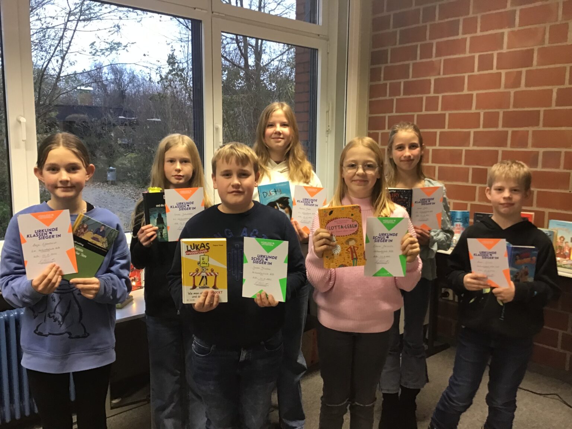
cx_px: 286
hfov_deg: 58.4
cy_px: 214
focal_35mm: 31
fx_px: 512
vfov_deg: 45.4
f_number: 2.4
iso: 125
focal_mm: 3.3
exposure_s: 1/33
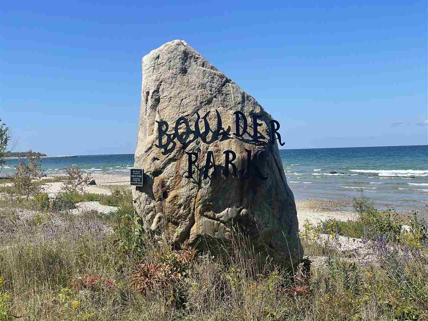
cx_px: 214
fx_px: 643
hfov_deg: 36.8
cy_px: 160
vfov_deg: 28.0
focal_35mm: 52
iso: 25
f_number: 2
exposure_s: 1/1776
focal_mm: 6
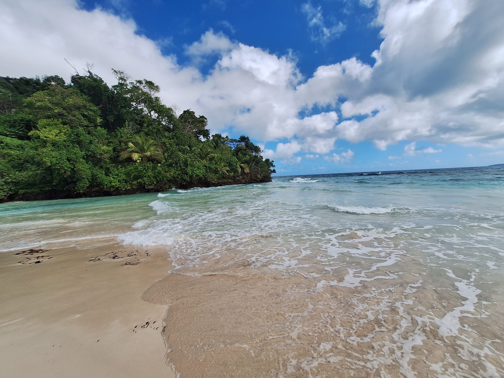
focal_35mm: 13
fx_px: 189
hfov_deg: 106.2
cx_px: 252
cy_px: 189
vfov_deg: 89.9
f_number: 2.2
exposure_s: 1/1751
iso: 40
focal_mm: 1.74
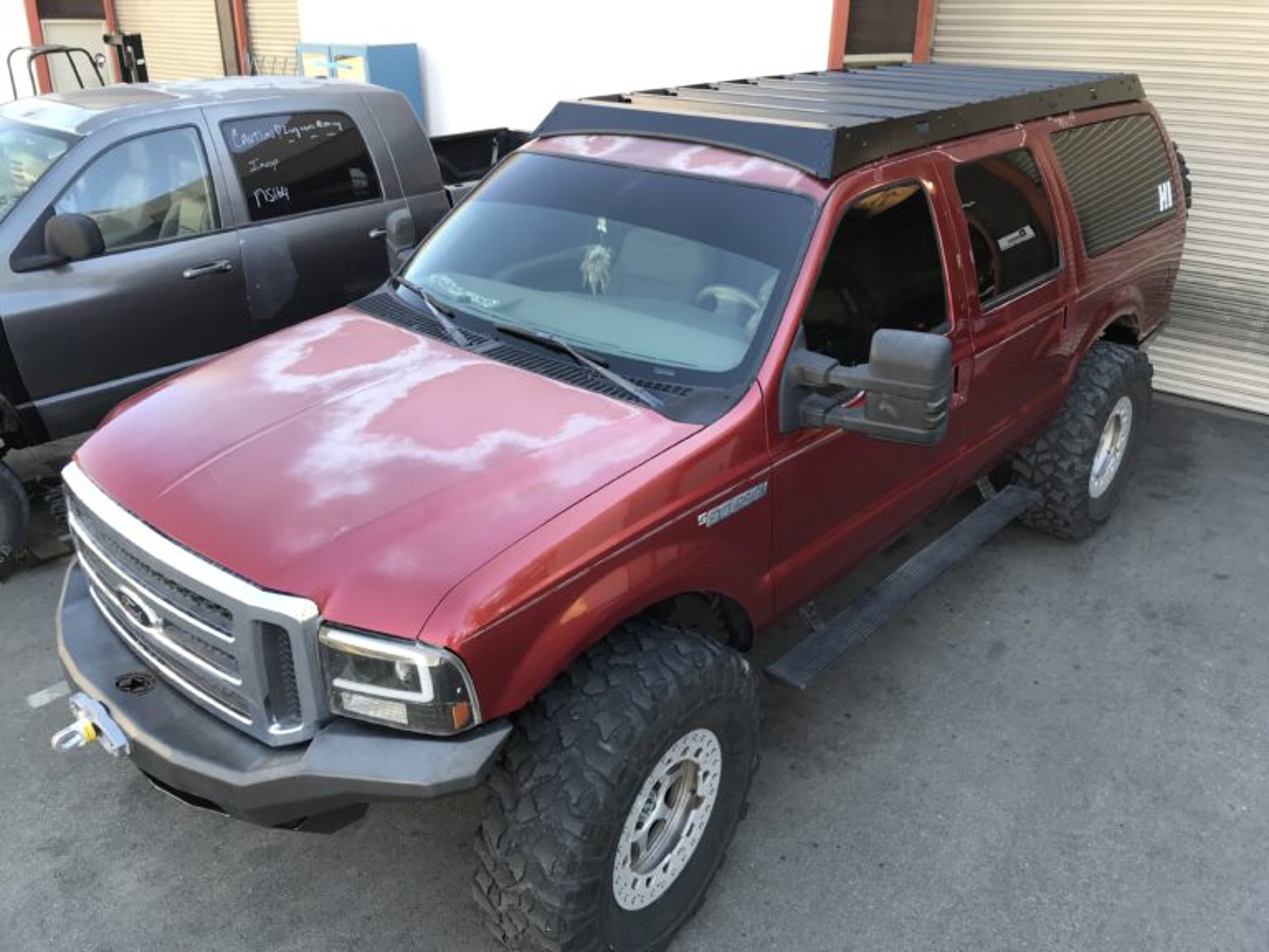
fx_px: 1026
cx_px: 634
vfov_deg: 49.7
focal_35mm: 28
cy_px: 476
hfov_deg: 63.4
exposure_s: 1/120
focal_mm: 3.99
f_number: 1.8
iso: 25
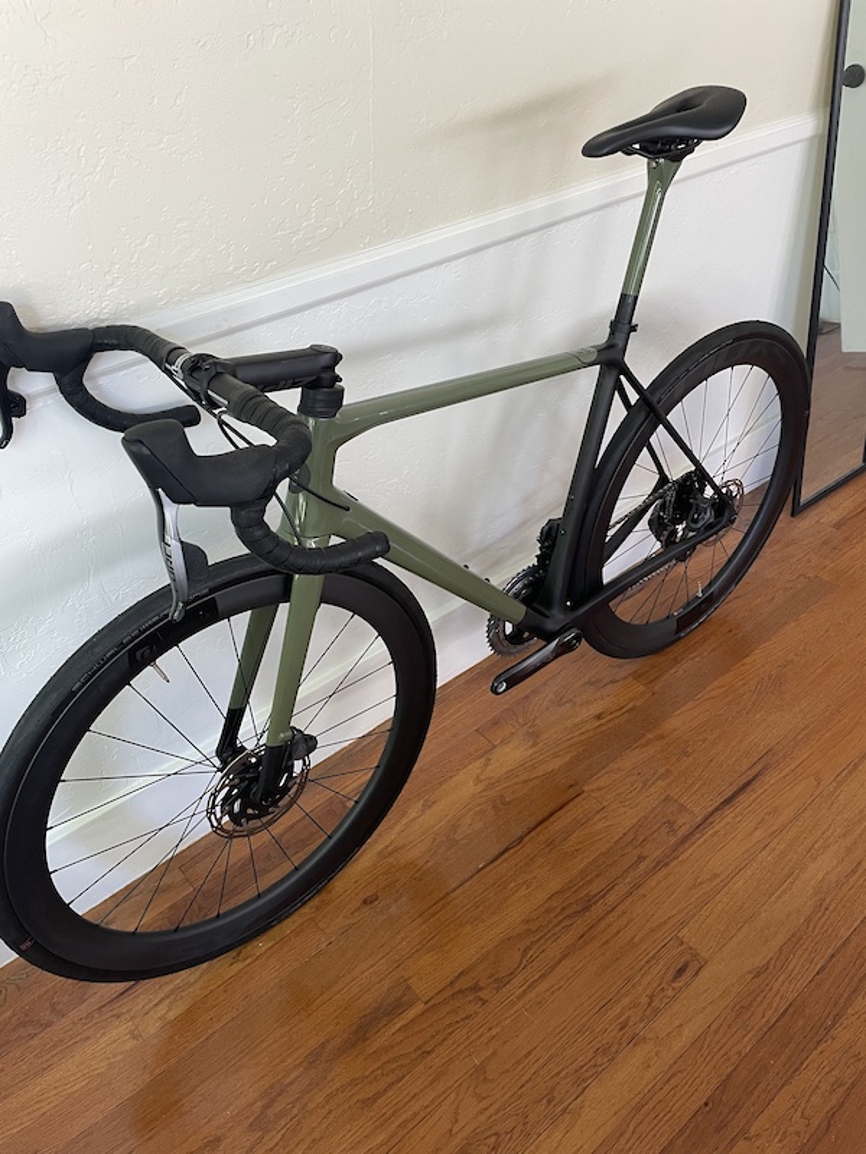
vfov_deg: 67.3
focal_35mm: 26
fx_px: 867
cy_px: 577
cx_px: 433
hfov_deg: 53.1
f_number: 1.6
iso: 125
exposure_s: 1/73
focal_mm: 4.2
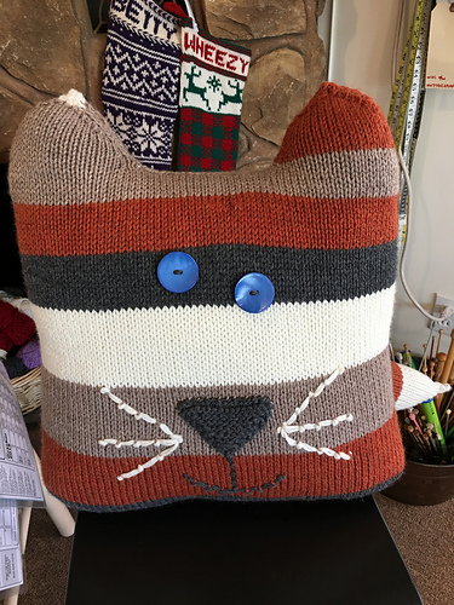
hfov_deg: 48.2
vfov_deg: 61.7
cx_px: 227
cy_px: 302
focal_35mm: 29
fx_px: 507
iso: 40
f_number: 2.2
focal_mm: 4.15
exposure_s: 1/30
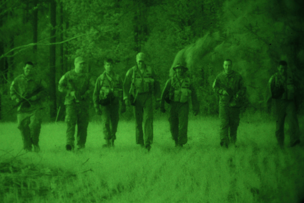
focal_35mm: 70
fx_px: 591
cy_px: 102
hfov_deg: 28.8
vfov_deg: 19.5
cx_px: 152
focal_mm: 70
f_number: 2.8
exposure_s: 1/400
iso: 2000
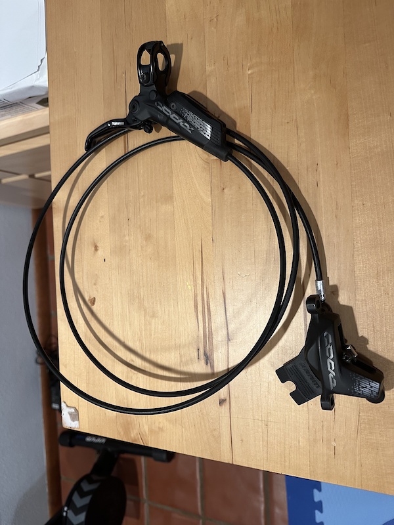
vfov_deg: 71.6
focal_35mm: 24
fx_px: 364
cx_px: 197
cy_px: 262
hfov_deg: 56.8
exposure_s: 1/60
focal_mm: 6.86
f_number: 1.78
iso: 250
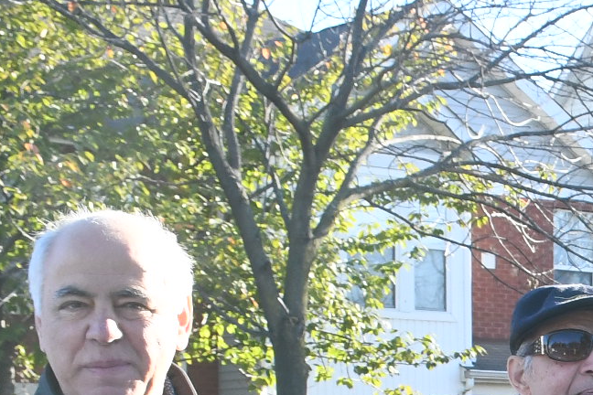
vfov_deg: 11.3
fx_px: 1911
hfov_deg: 15.4
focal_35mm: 116
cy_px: 598
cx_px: 1037
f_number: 9
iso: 800
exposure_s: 1/320
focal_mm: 18
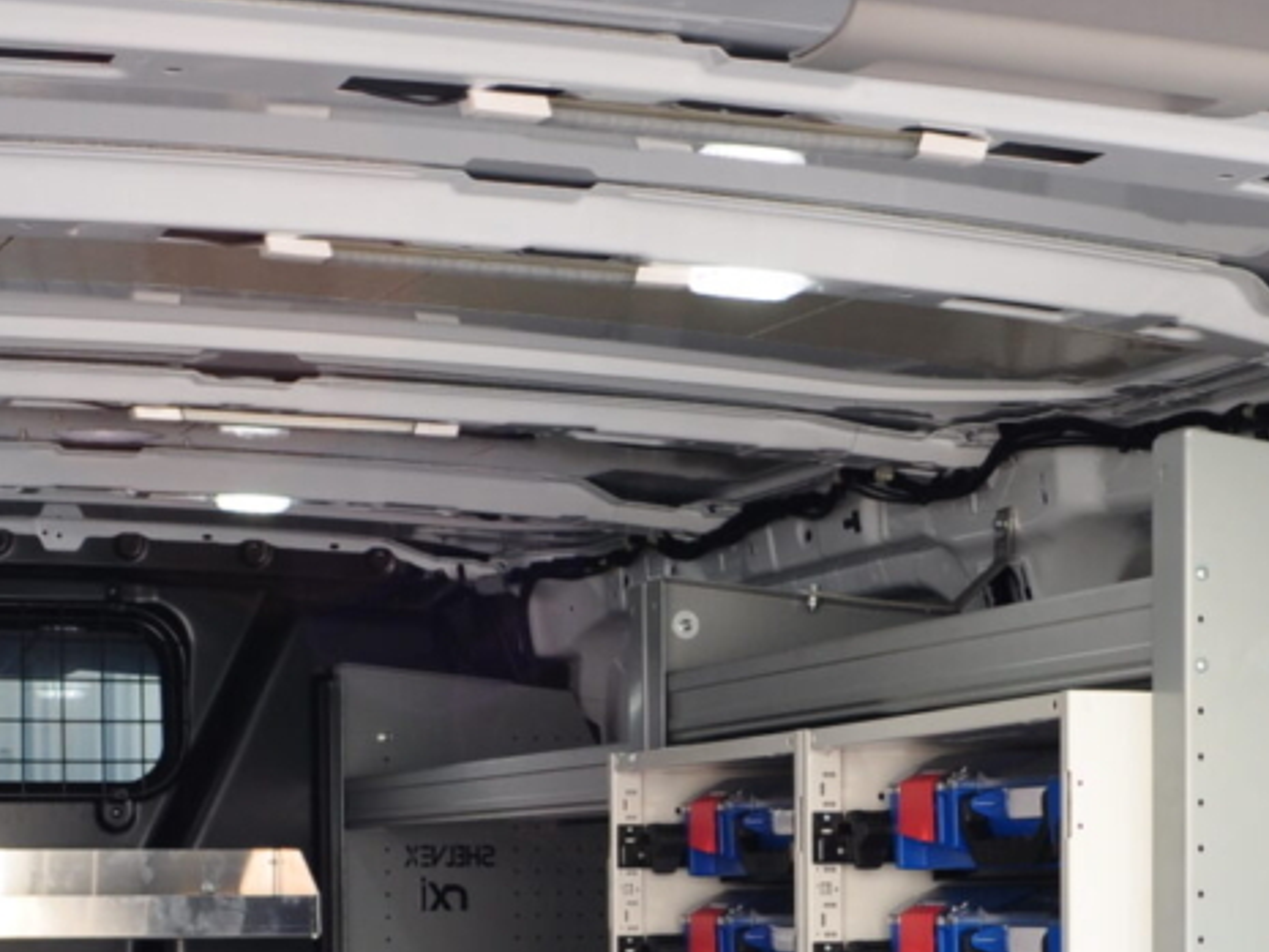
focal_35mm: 78
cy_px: 1026
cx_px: 781
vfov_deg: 18.3
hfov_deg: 25.0
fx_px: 2860
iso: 200
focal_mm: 18
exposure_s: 1/80
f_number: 8
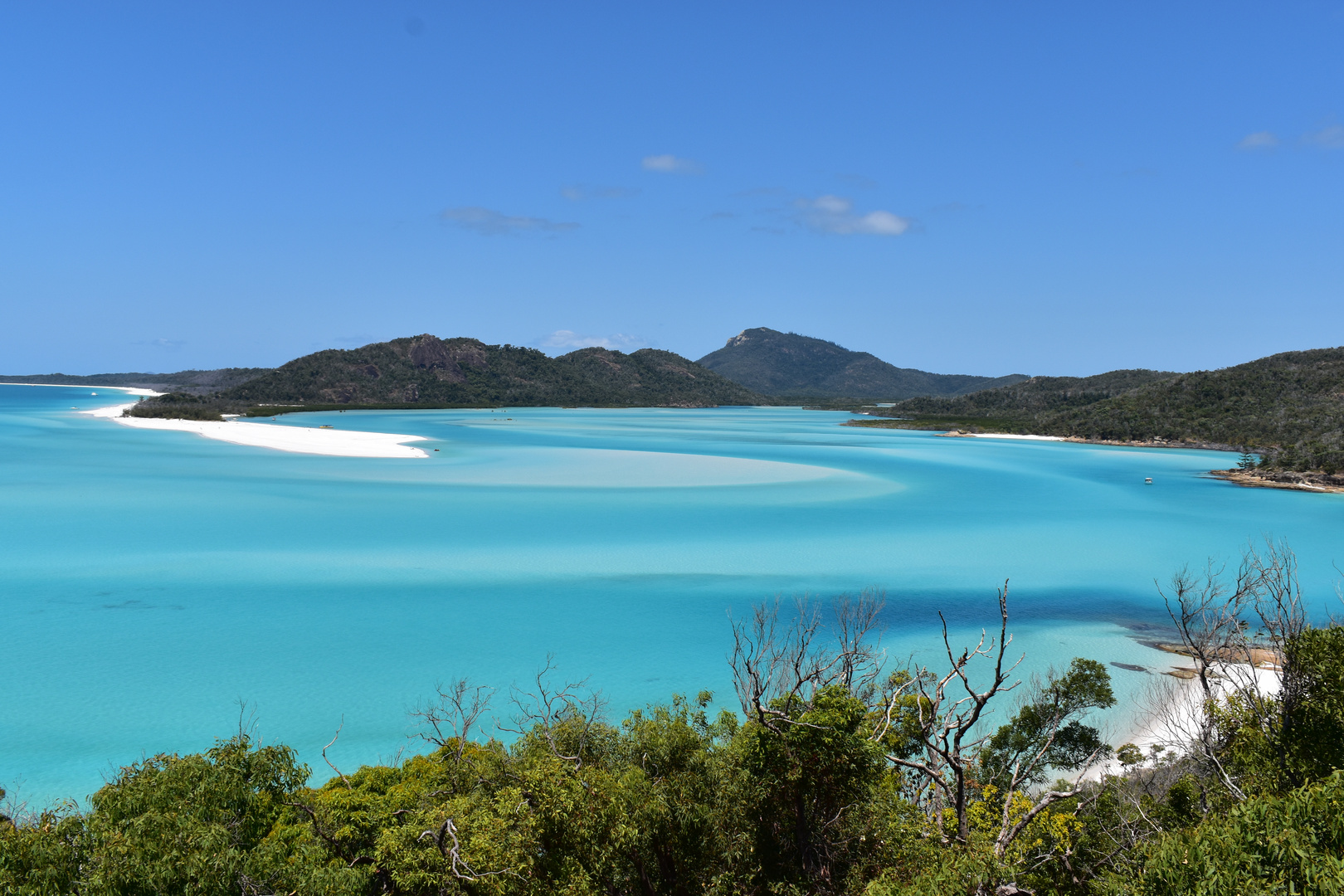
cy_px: 448
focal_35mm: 33
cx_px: 672
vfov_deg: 40.0
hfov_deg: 57.2
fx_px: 1232
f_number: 11
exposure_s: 1/500
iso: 200
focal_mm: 22
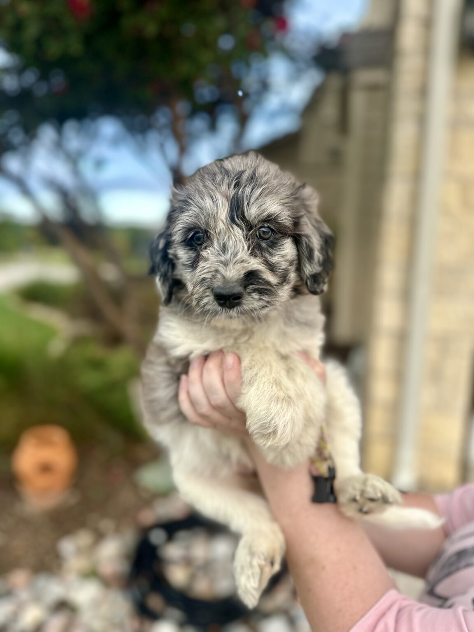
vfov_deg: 71.6
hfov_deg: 56.8
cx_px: 237
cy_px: 316
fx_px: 438
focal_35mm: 24
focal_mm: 6.86
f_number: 1.78
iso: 80
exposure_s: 1/729
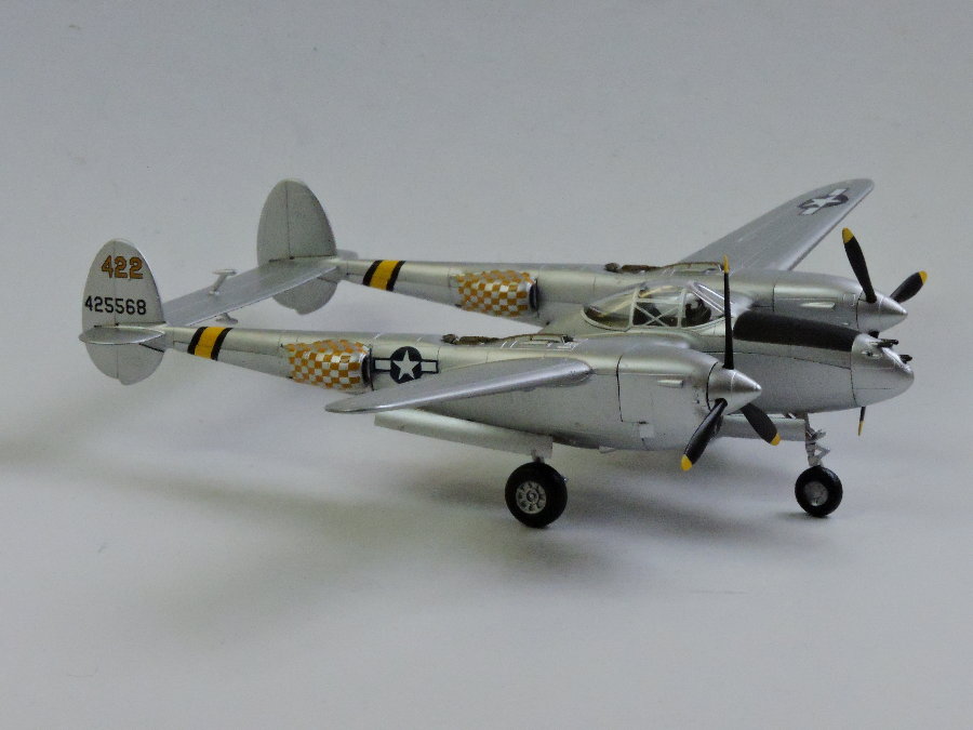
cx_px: 486
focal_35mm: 170
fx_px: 4778
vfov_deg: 8.7
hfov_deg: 11.6
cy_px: 365
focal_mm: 30.5
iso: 1600
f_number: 8.2
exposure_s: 1/160
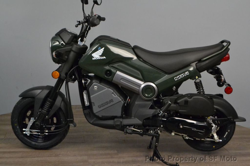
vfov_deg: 25.7
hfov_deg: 37.9
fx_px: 364
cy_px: 83
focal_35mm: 52
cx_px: 125
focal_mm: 35
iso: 3200
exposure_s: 1/60
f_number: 11
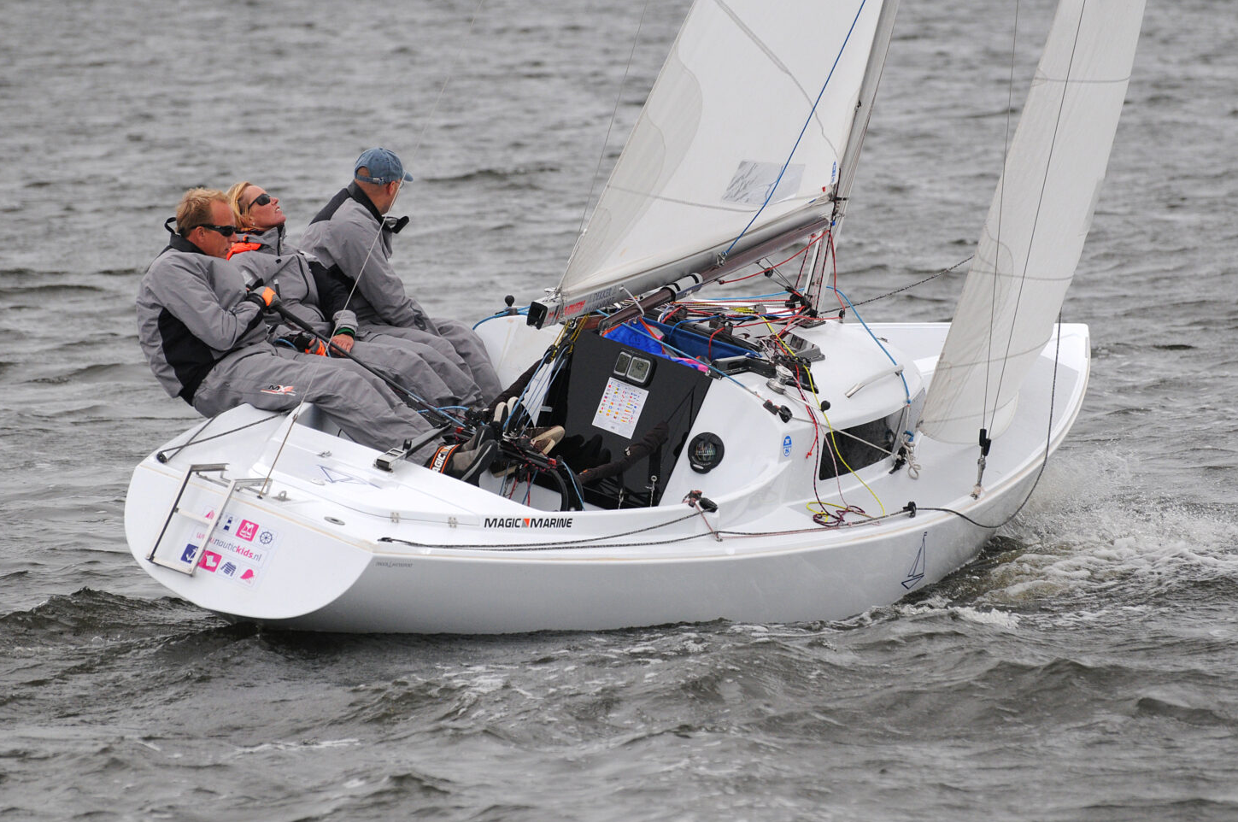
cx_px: 654
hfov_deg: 6.5
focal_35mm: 318
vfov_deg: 4.3
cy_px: 408
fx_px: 10921
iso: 640
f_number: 5.3
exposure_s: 1/2500
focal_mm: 200
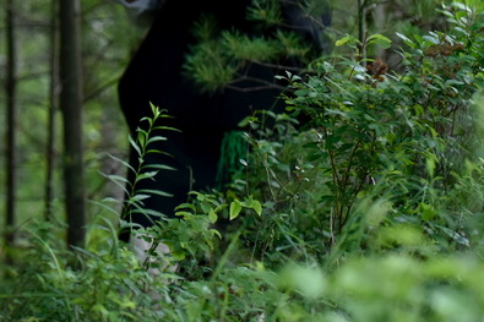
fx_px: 5053
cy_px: 16
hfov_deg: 5.5
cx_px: -80
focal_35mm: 376
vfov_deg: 3.7
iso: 500
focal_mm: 116
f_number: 2.8
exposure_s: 1/320
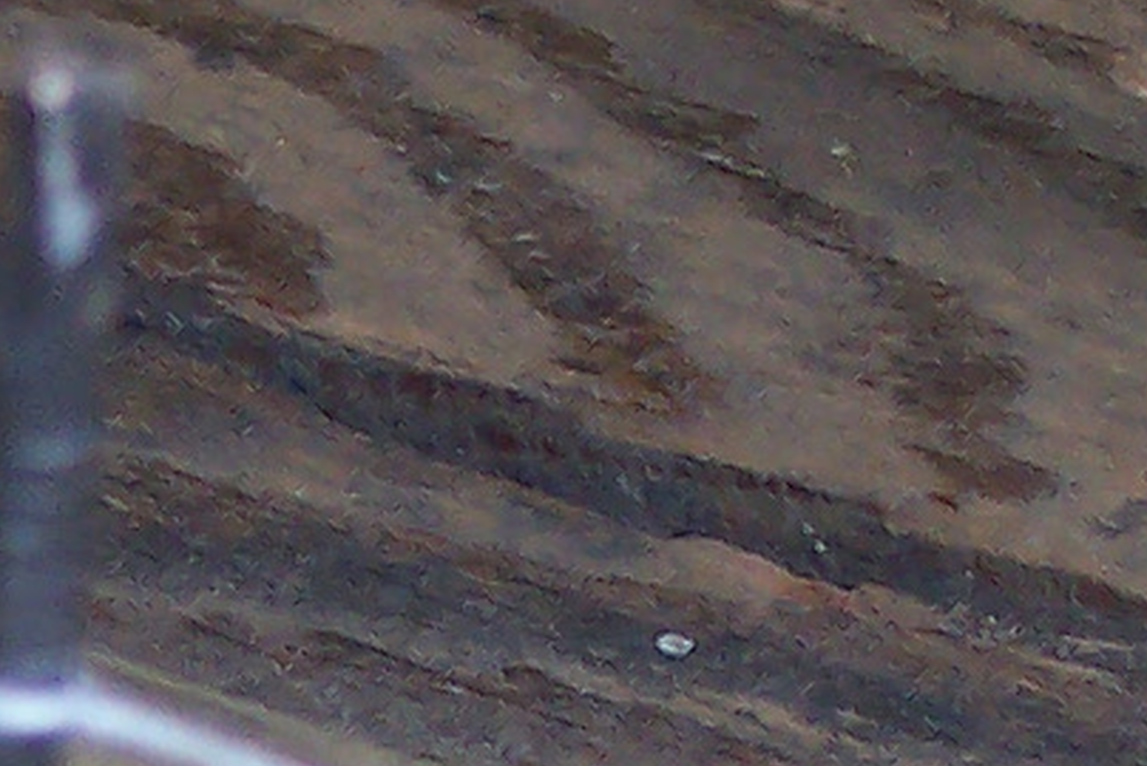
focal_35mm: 371
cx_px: 247
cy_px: 1498
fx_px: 11829
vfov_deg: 3.7
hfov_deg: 5.5
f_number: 4
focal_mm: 10.8
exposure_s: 1/90
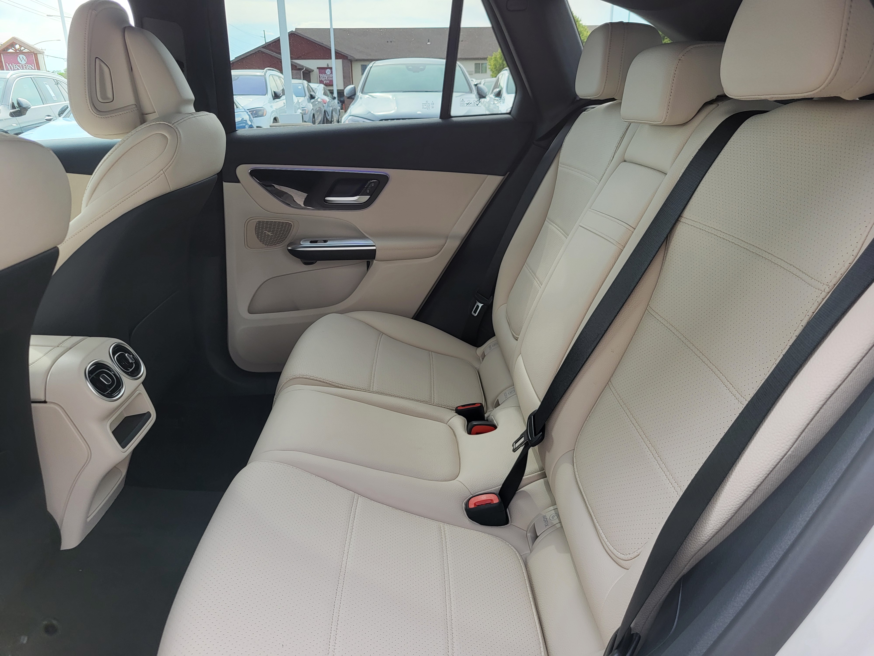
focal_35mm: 26
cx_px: 437
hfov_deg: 67.3
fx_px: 656
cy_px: 328
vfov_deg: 53.1
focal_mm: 5.4
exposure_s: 1/144
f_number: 1.8
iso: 40
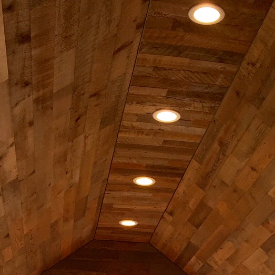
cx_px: 237
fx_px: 719
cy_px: 393
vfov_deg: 19.3
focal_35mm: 80
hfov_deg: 21.3
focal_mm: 4.15
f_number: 2.2
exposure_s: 1/120
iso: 32
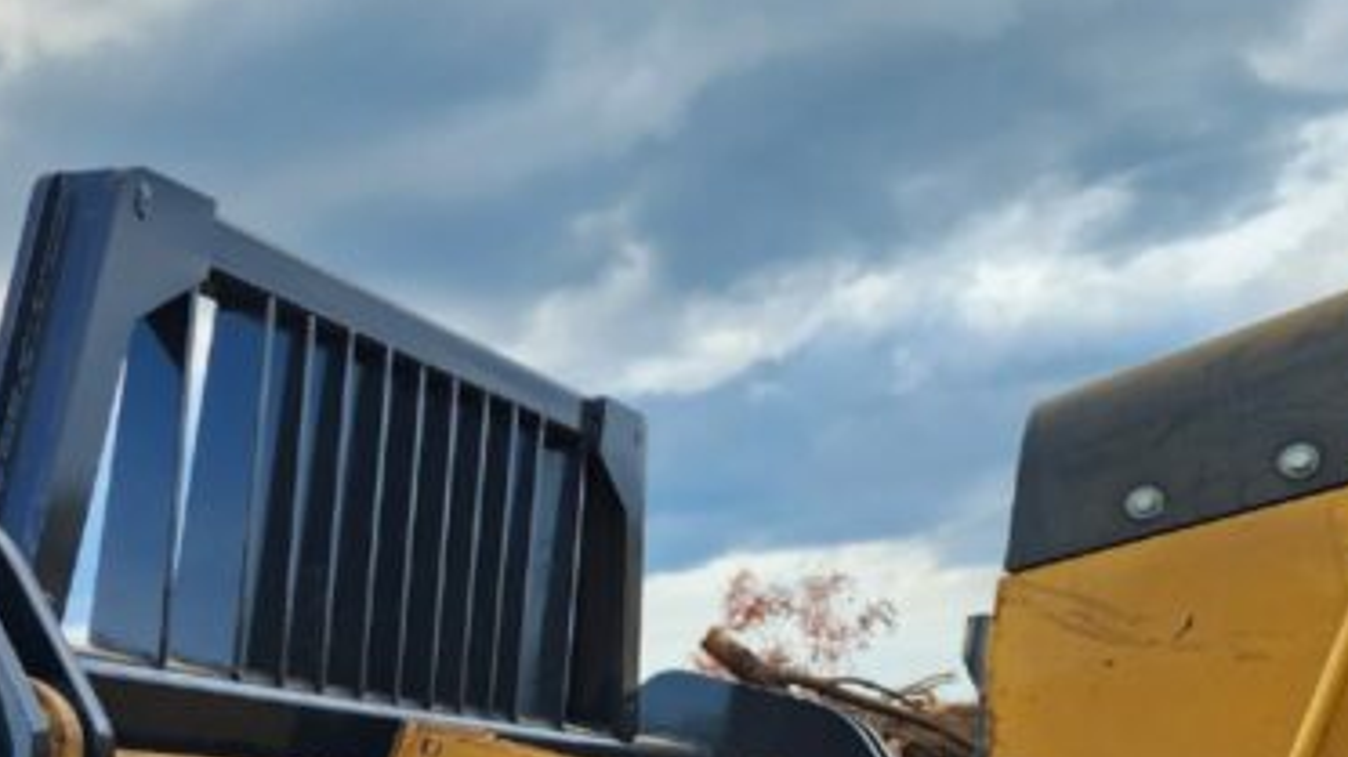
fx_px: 2466
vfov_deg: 16.6
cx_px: -163
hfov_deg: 27.7
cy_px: 945
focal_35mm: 69
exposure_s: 1/417
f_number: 1.8
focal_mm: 6.4
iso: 12
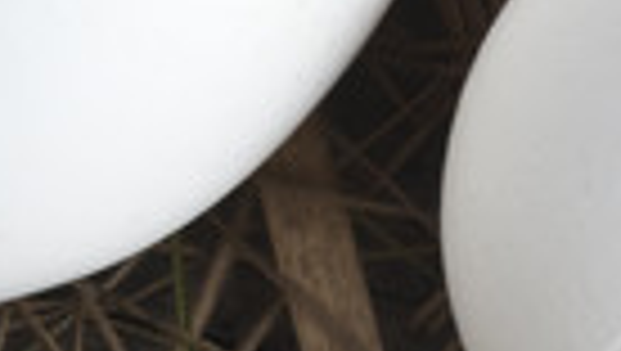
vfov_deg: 3.0
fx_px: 6724
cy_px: -196
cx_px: 1159
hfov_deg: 5.2
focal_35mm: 408
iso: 100
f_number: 22
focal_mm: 35
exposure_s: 1/160
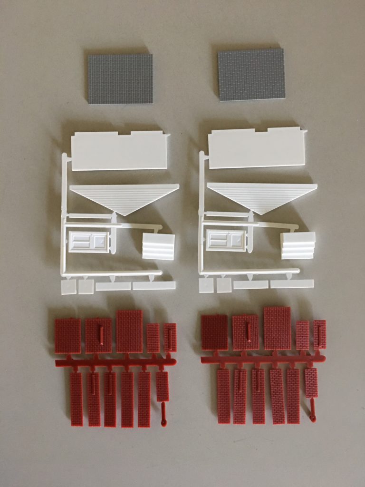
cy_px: 244
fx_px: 408
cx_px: 182
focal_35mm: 29
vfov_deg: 61.7
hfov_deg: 48.2
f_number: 2.2
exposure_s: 1/15
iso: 100
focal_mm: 4.15
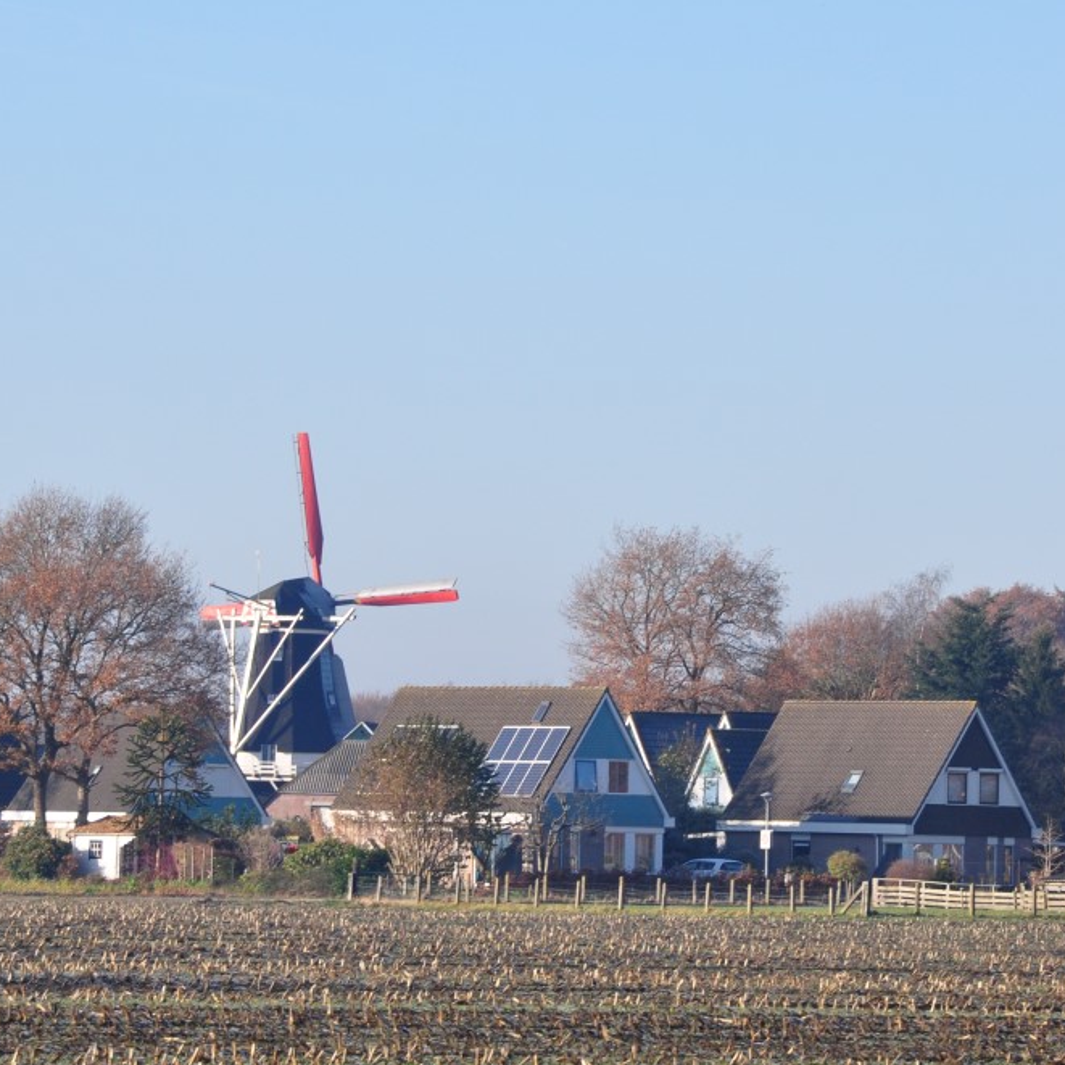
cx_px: 541
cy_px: 627
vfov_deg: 6.8
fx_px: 9009
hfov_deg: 6.8
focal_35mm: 259
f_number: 10
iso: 280
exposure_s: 1/250
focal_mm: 105
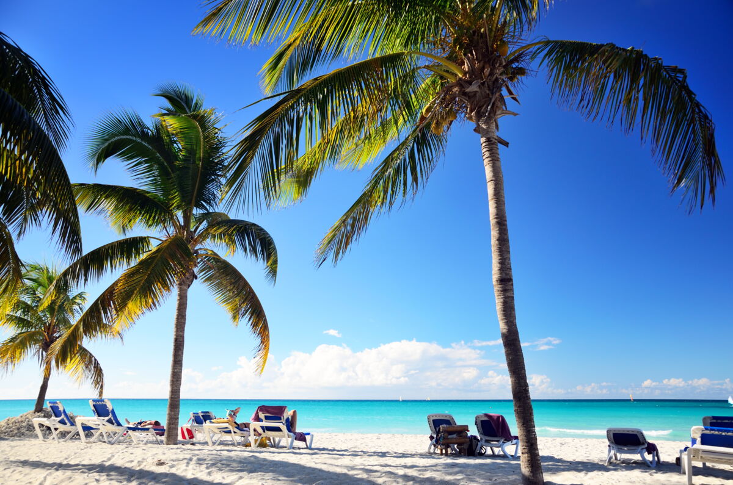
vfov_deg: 47.7
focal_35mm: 27
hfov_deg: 67.5
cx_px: 366
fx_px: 549
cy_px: 242
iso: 100
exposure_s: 1/250
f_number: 4
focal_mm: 18
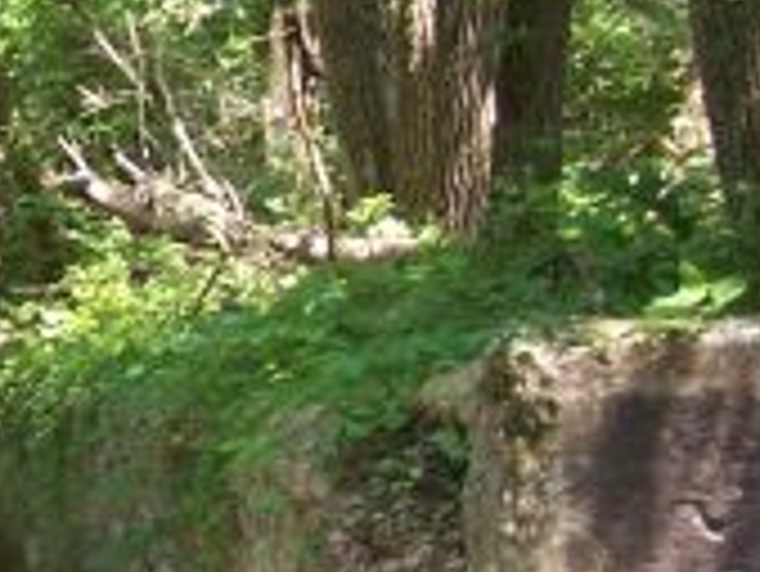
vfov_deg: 8.6
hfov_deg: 10.9
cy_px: 369
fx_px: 3801
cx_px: -445
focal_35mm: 173
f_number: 2.8
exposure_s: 1/125
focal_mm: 6.3
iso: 140
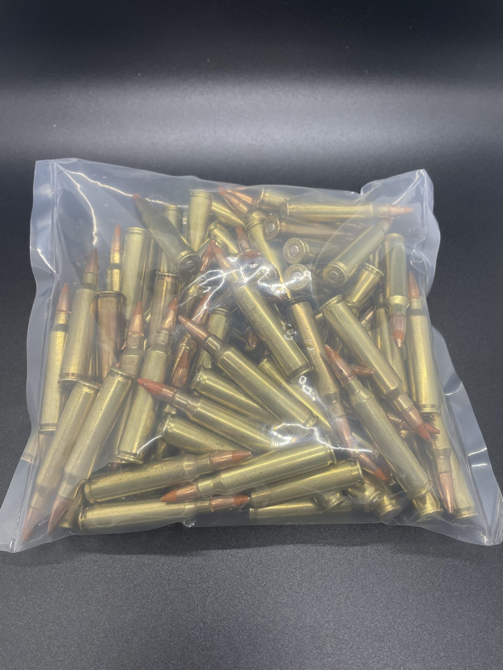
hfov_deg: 53.1
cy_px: 335
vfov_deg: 67.3
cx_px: 252
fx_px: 504
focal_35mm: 26
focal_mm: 4.2
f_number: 1.6
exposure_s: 1/120
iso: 80
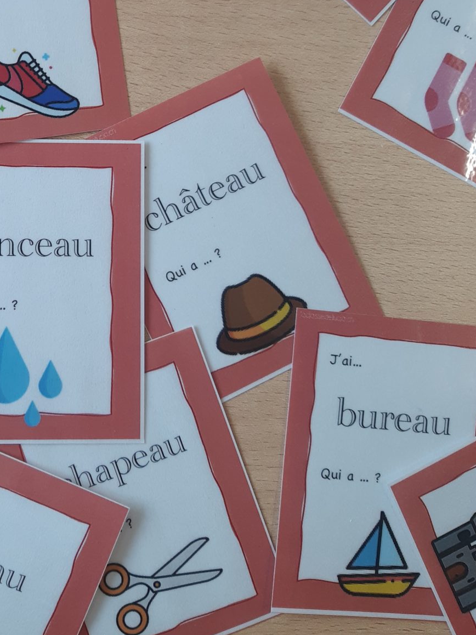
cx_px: 58
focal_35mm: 46
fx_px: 844
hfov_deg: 30.3
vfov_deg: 39.6
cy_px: 127
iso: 64
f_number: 1.7
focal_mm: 3.92
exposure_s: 1/100
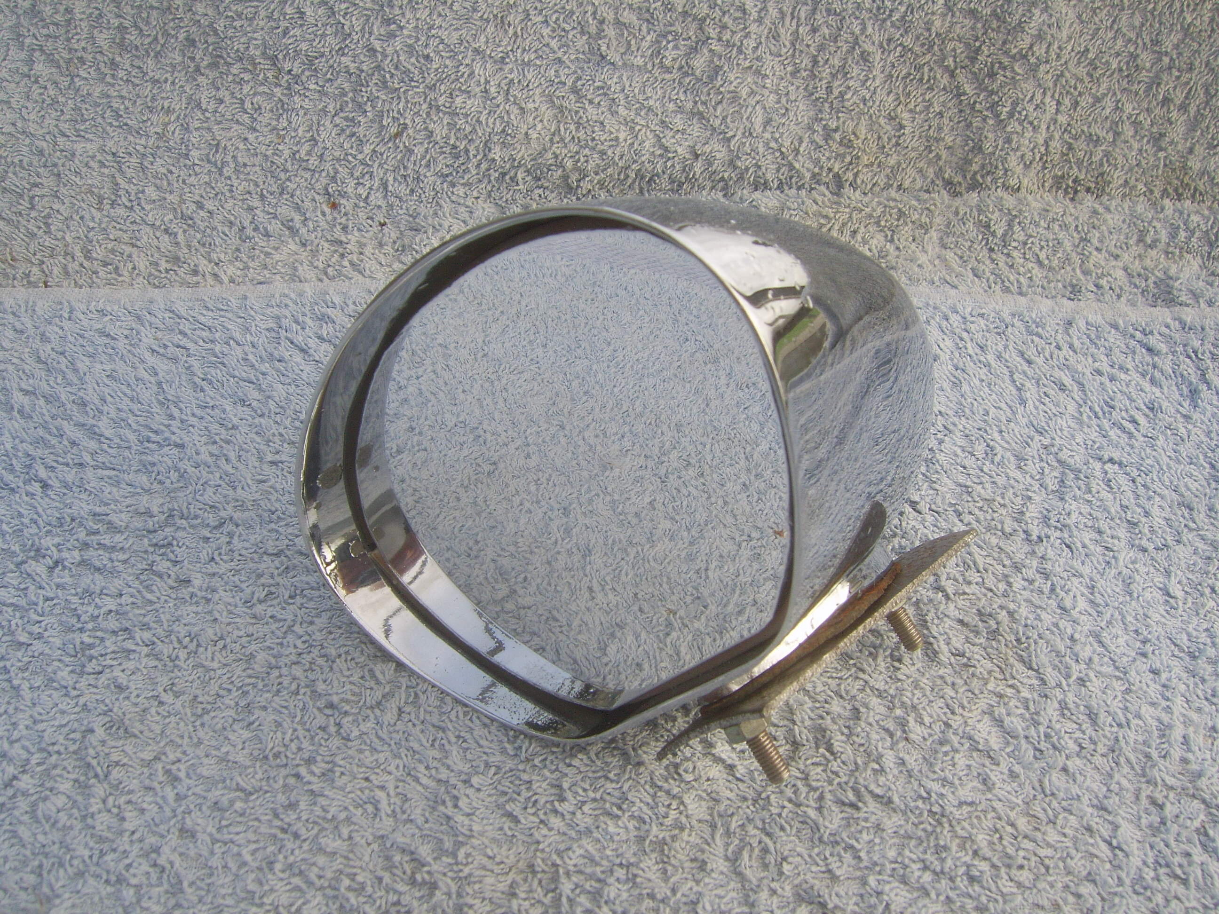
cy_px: 457
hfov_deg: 49.0
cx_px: 610
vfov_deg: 37.7
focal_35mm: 38
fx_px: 1338
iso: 50
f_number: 5.7
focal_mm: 7.8
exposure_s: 1/80
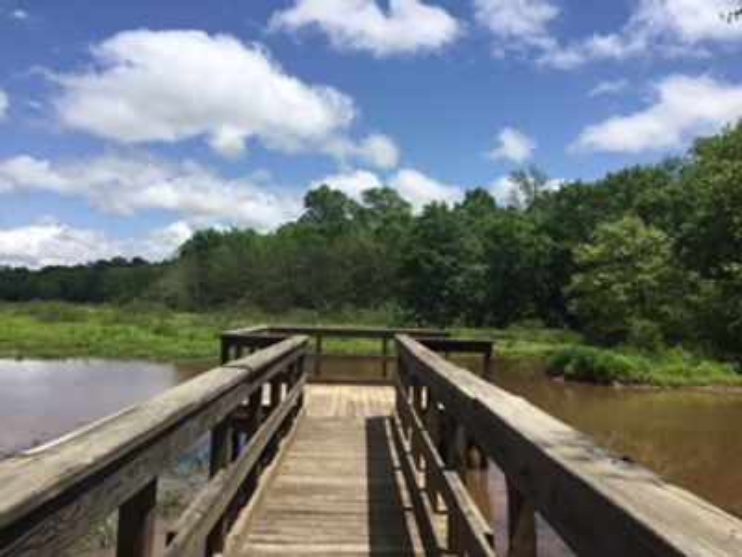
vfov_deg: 48.2
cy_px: 278
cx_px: 371
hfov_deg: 61.7
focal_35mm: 29
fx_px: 622
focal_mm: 4.15
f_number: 2.2
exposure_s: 1/2475
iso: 32
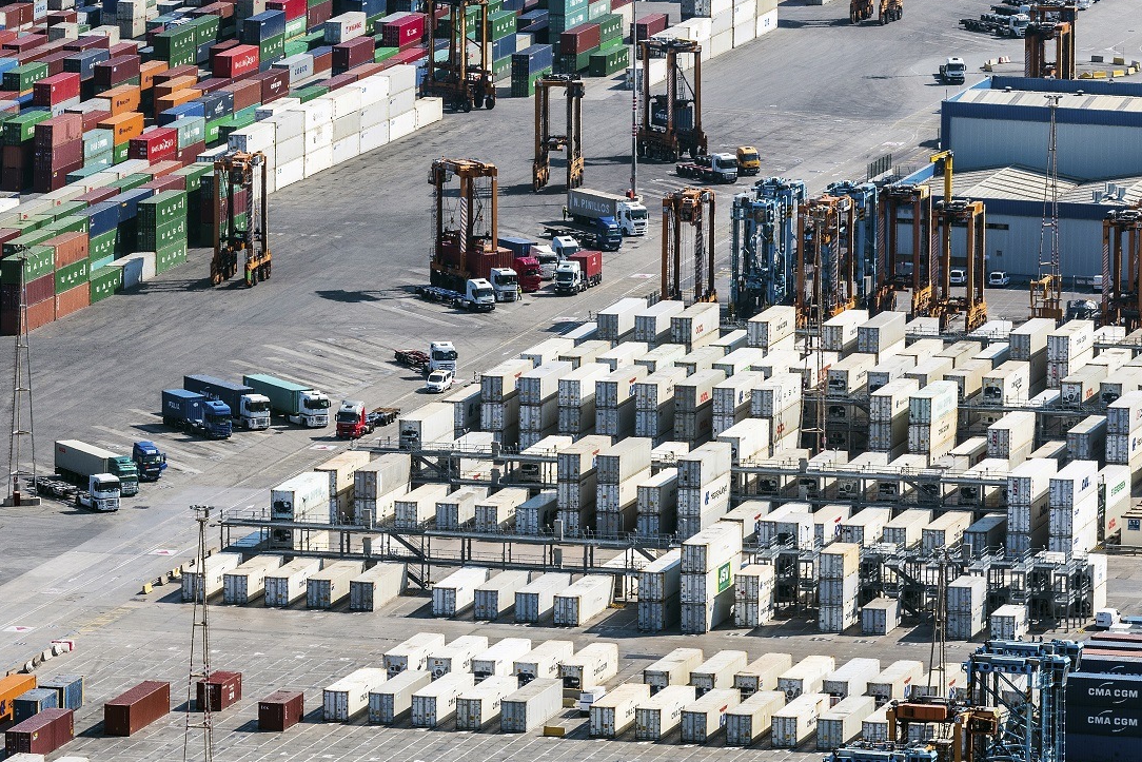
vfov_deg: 4.3
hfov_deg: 6.4
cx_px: 156
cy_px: 299
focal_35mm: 323
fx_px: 10247
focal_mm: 175
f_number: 11
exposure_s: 1/250
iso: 100
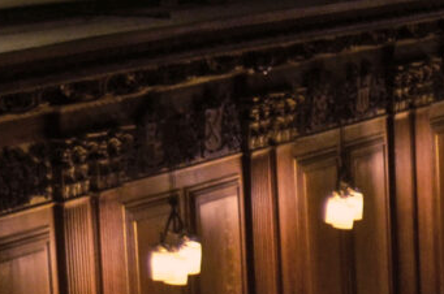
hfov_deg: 8.4
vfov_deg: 5.7
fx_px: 2881
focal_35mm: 234
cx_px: 878
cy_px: 684
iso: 500
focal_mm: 26
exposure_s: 1/8
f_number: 4.2
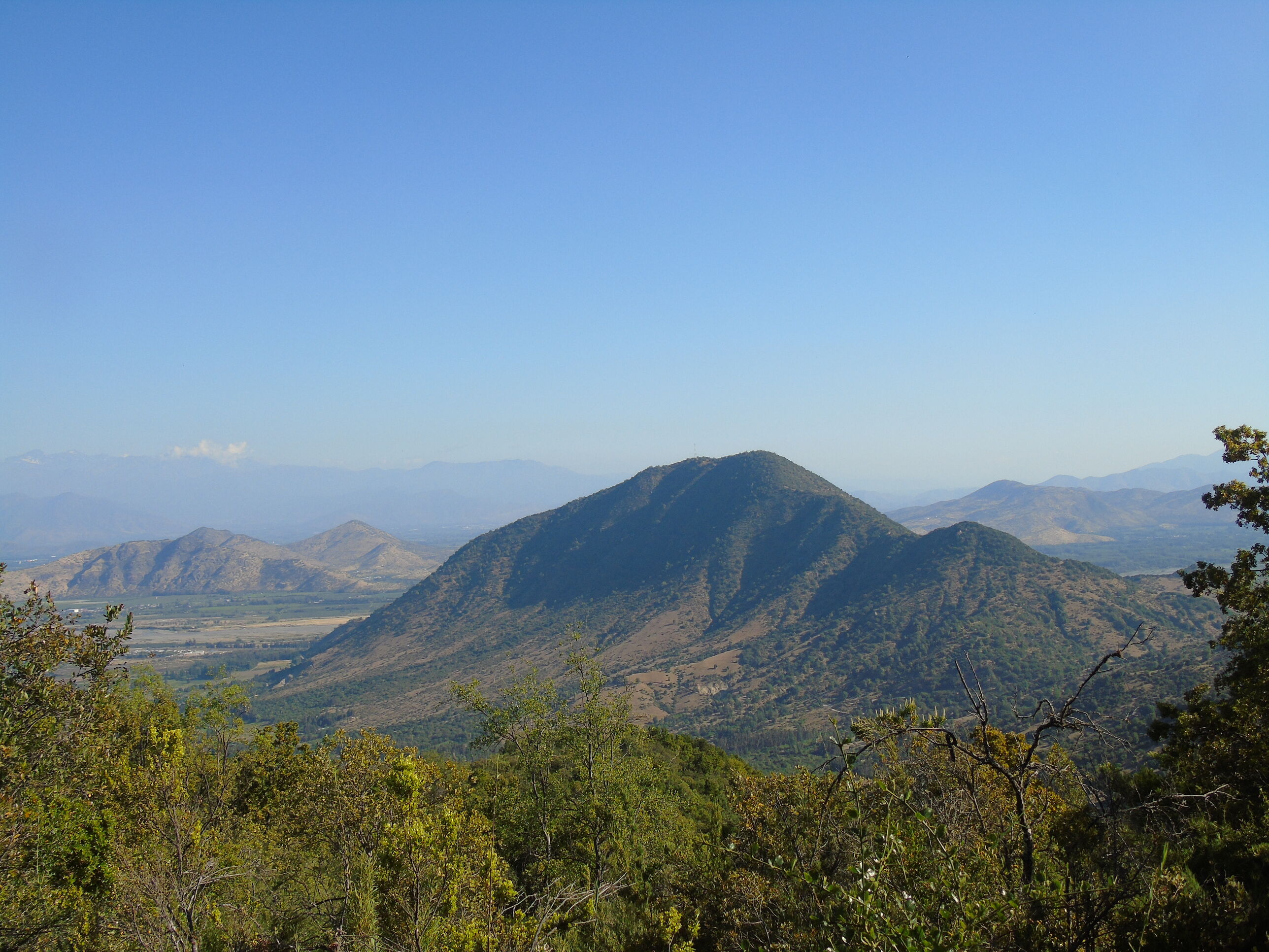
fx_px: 1466
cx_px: 634
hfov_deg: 46.8
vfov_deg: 36.0
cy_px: 476
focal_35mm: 40
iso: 80
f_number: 3.9
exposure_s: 1/800
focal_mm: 7.1
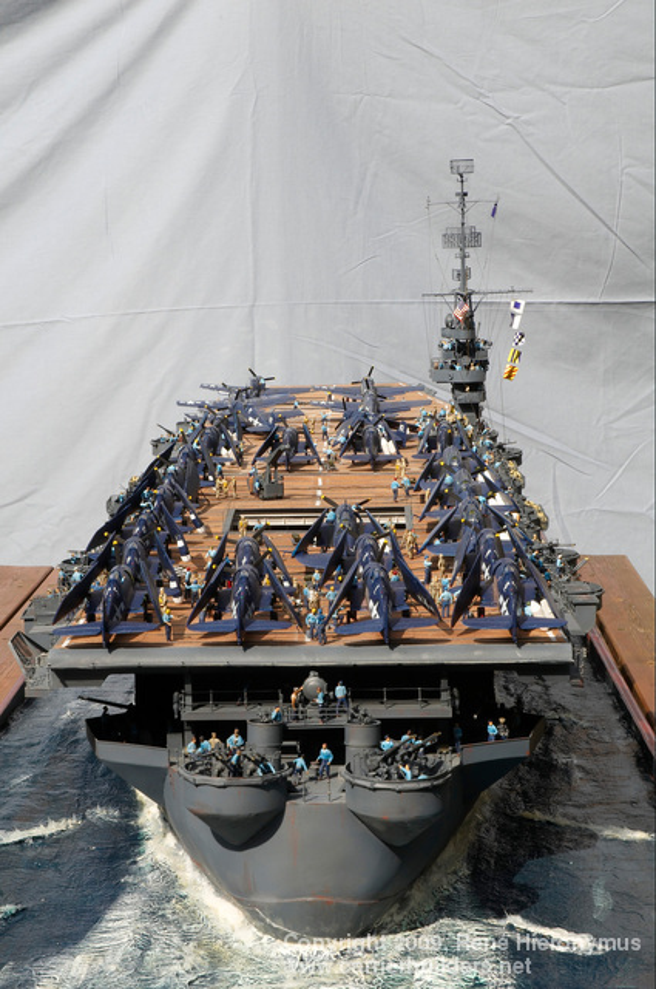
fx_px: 2138
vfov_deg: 26.0
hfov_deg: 17.4
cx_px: 328
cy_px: 494
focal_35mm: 78
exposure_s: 1/40
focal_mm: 52
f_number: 22
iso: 200
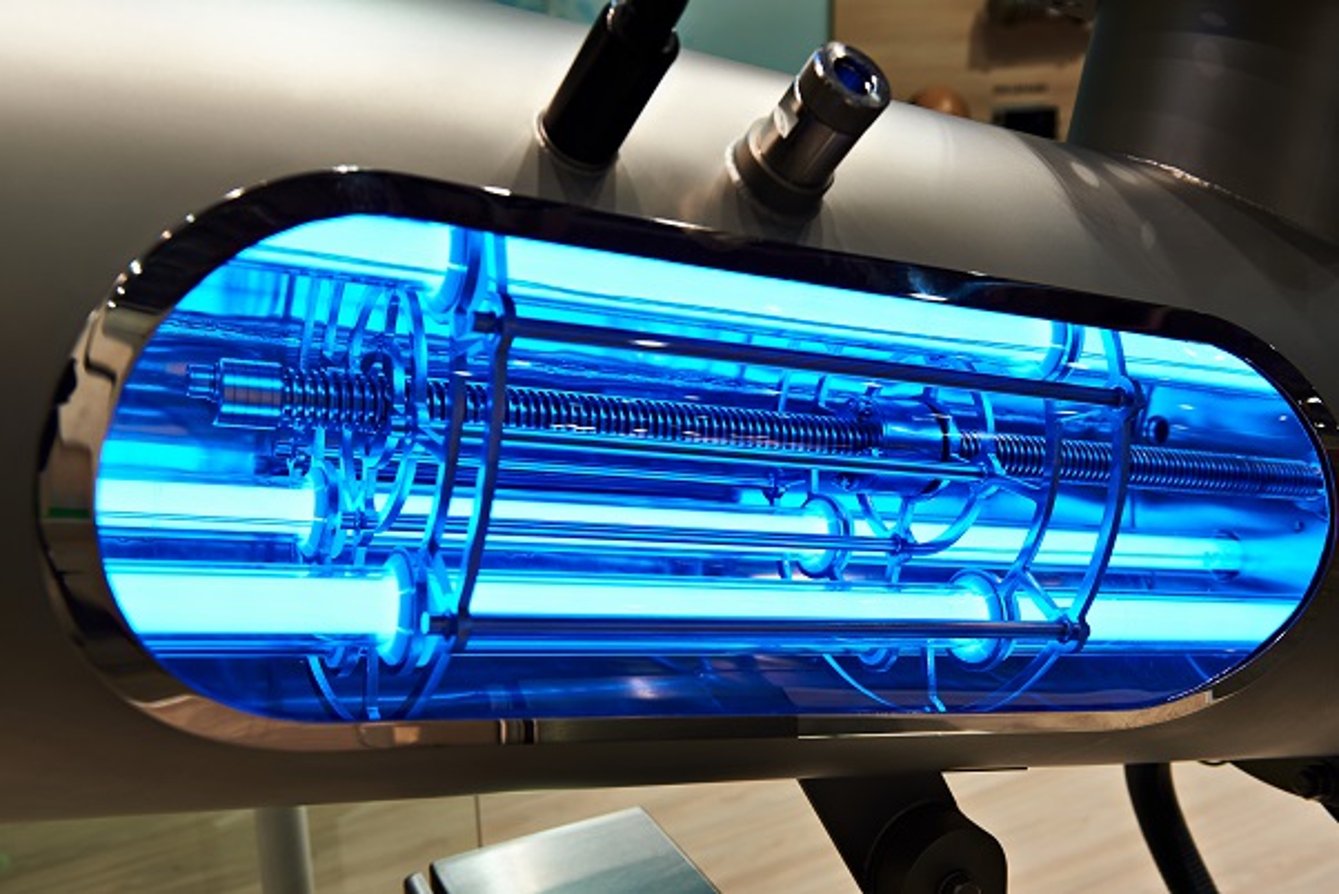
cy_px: 447
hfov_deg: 50.7
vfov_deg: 35.1
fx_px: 1414
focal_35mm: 38
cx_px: 670
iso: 200
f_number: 5
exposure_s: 1/60
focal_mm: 38
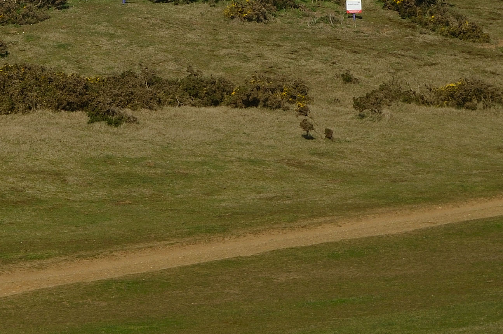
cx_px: 19
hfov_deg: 11.5
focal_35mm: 177
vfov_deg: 7.5
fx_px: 2467
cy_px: -267
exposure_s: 1/60
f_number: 13
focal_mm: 31
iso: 100
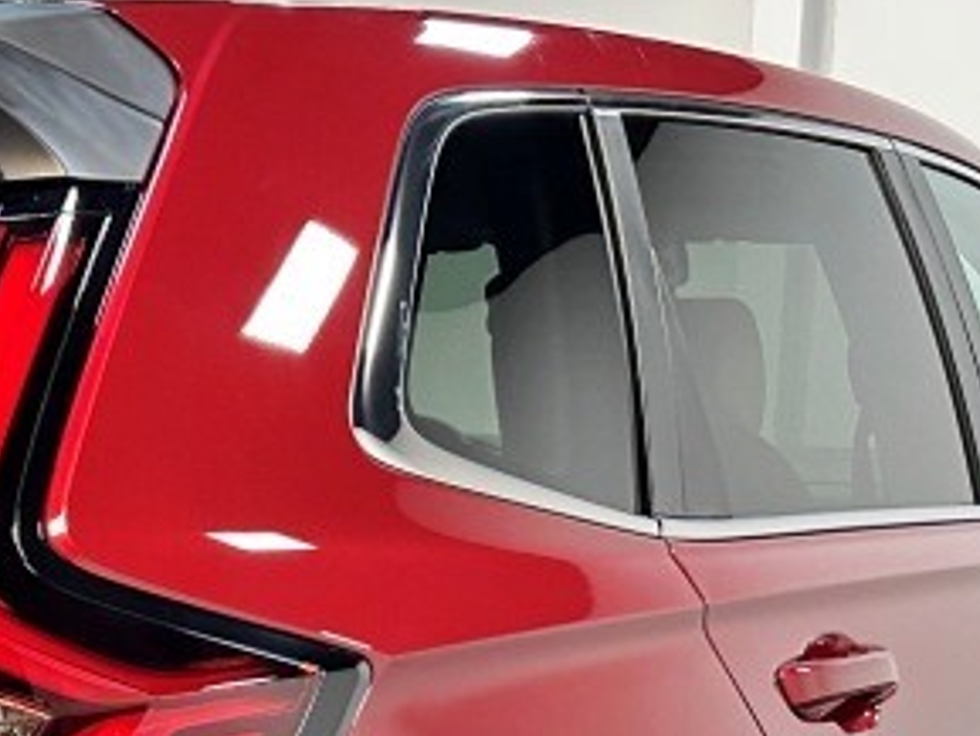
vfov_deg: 16.3
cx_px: 0
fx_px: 2407
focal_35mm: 85
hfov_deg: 22.2
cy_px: 1011
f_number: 1.78
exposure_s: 1/60
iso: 500
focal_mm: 6.86
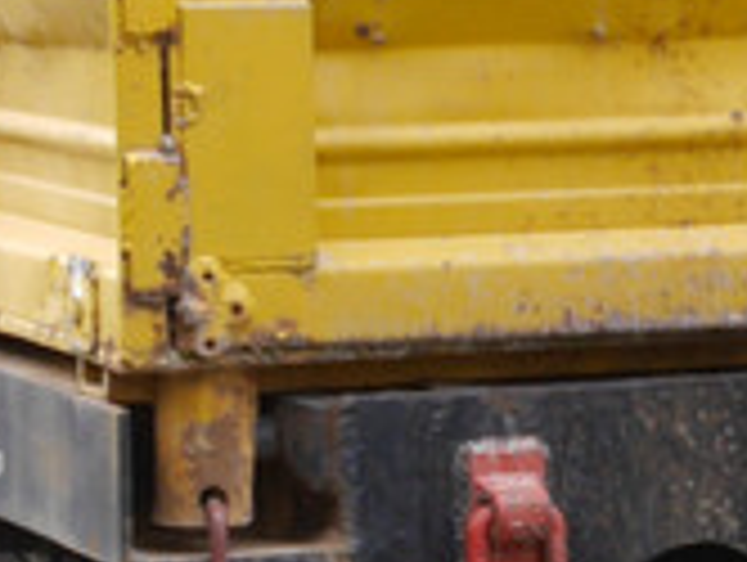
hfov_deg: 5.8
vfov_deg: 4.5
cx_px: 1366
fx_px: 7218
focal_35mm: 334
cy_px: 477
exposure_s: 1/200
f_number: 8
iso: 400
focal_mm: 26
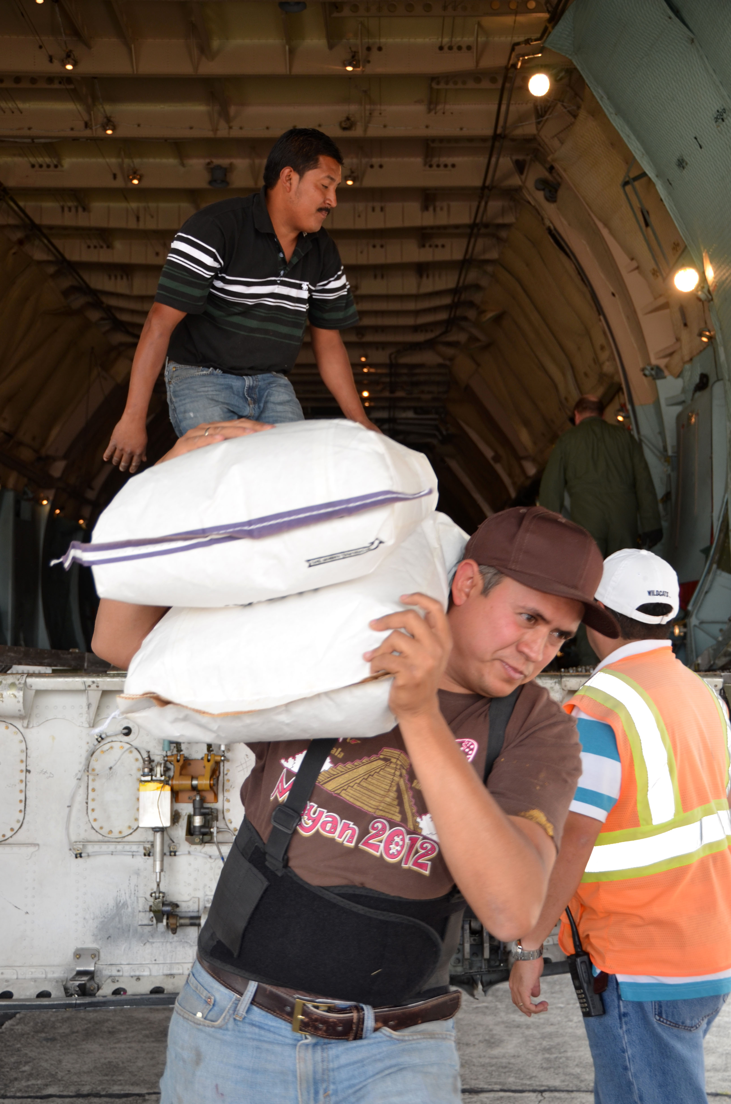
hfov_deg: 30.7
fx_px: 1331
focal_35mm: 44
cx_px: 366
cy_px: 552
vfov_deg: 45.0
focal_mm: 29
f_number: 4
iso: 200
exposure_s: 1/200
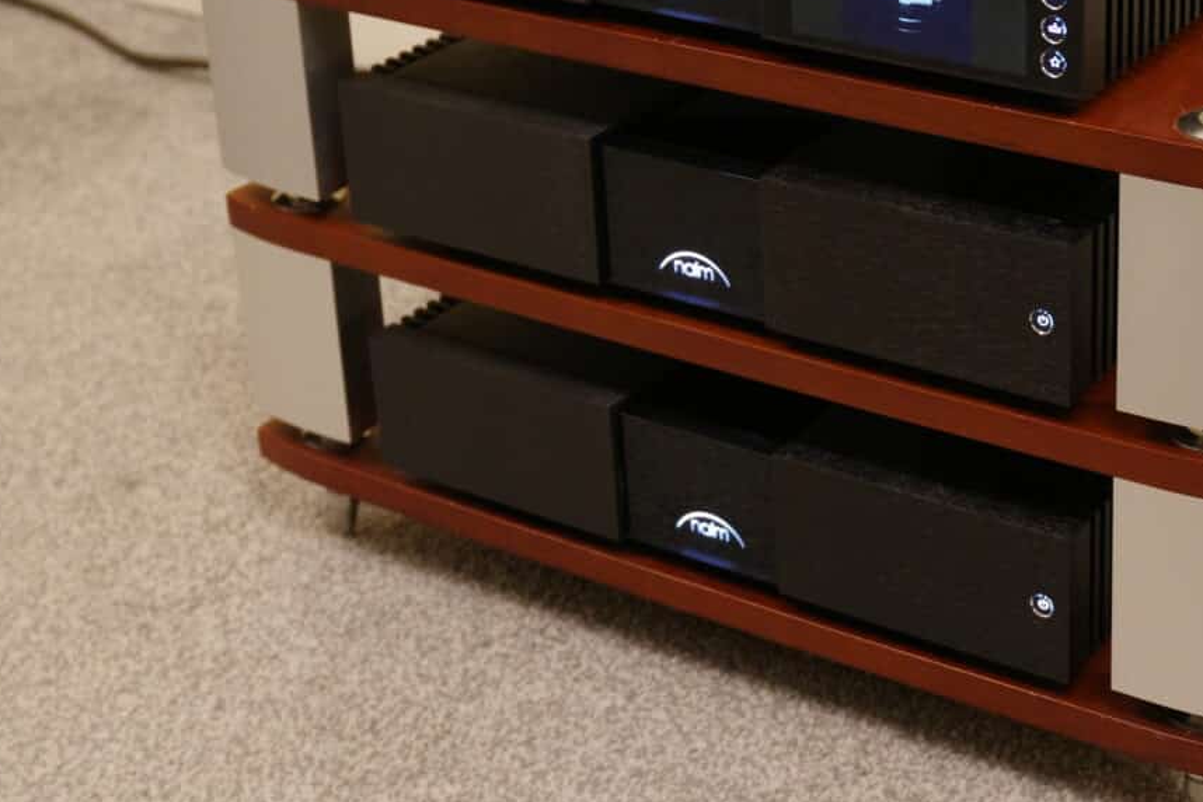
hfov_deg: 26.1
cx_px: 854
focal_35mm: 77
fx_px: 2573
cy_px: 179
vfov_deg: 17.6
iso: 1600
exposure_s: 1/25
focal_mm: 28
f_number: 3.2
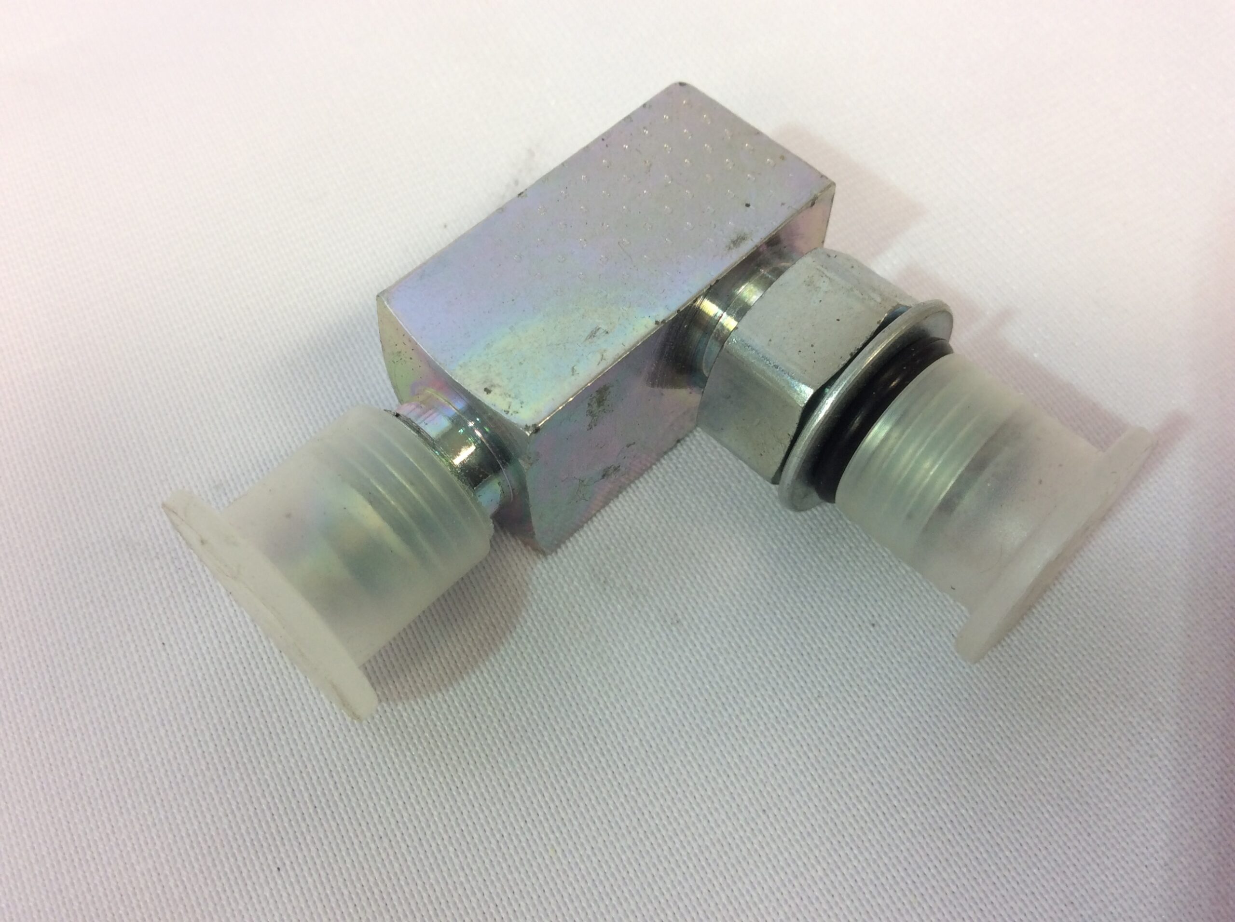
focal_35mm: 32
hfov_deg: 56.9
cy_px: 461
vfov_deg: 44.1
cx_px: 618
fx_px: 1140
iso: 40
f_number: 2.4
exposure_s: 1/24
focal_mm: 3.3
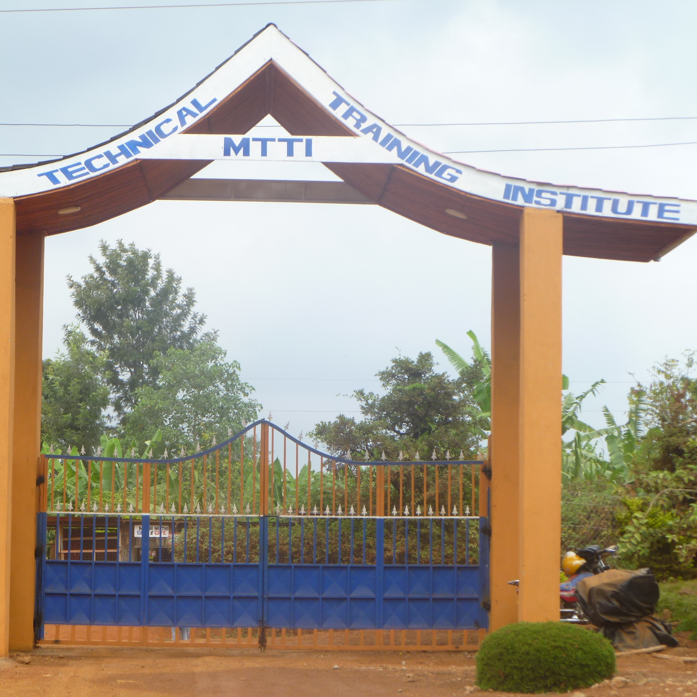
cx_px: 256
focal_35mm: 95
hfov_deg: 18.3
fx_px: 2164
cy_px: 350
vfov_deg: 18.3
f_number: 4.5
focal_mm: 14.2
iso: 80
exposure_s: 1/160
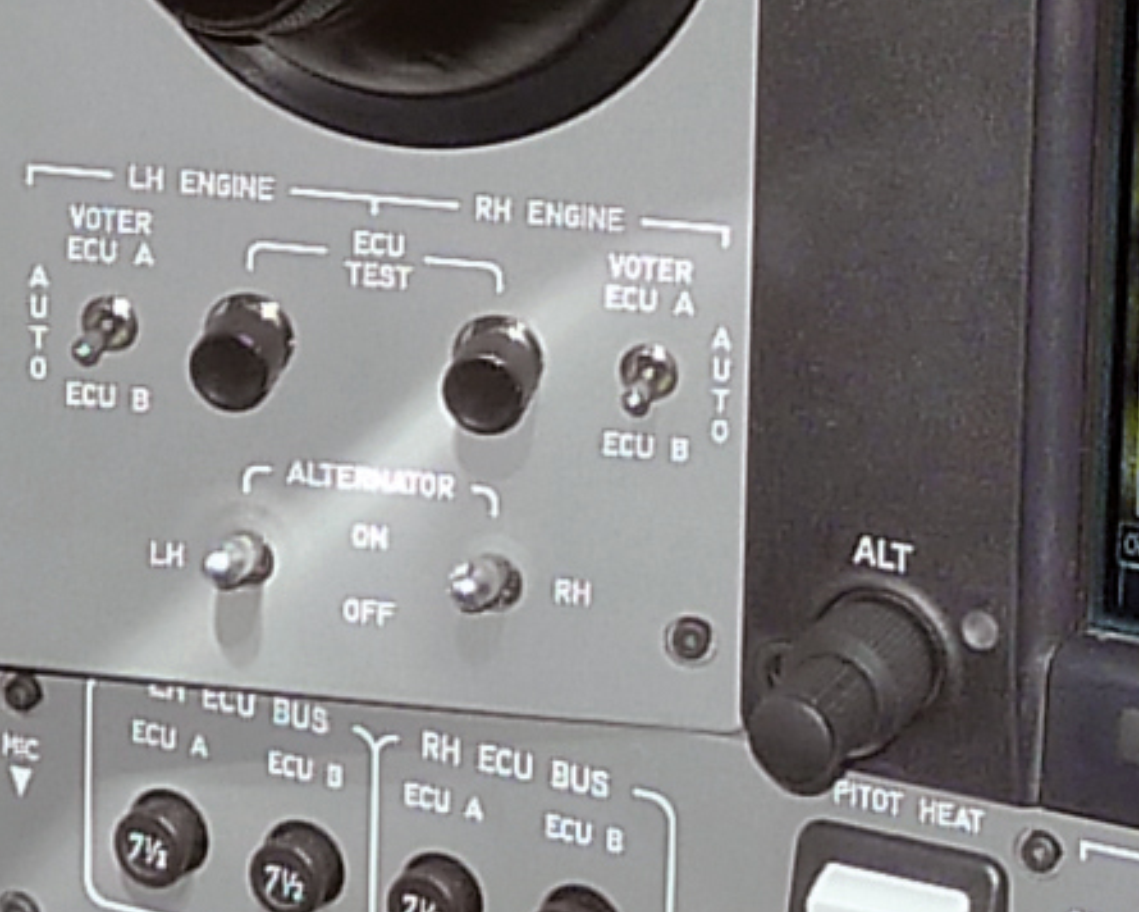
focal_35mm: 191
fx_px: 6439
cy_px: -1296
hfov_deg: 10.0
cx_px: 1167
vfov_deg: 7.5
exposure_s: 1/500
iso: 125
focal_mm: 5.1
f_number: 2.8
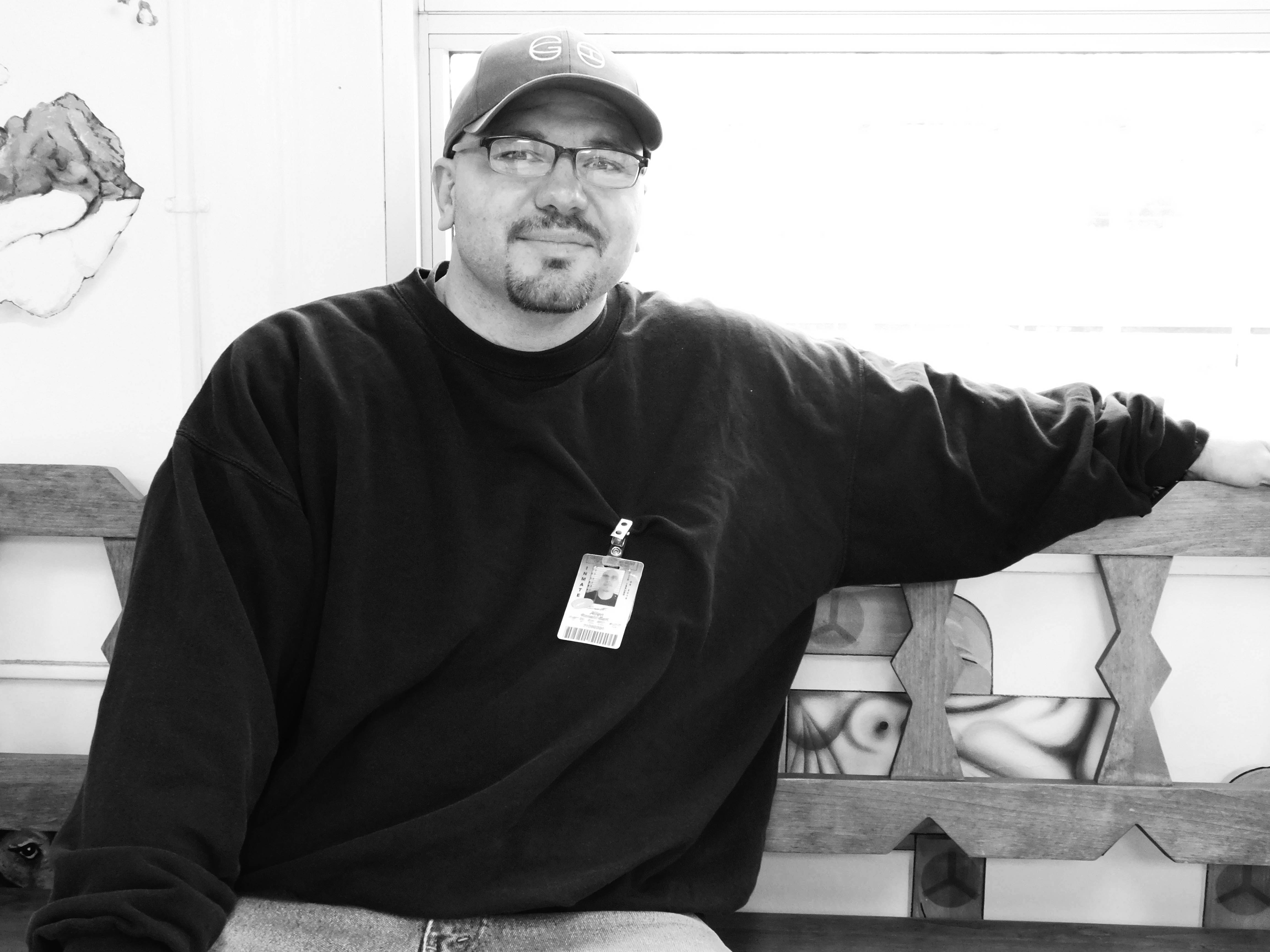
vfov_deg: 32.2
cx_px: 635
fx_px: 1651
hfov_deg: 42.1
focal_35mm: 45
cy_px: 476
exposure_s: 1/20
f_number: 3.7
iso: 400
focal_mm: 8
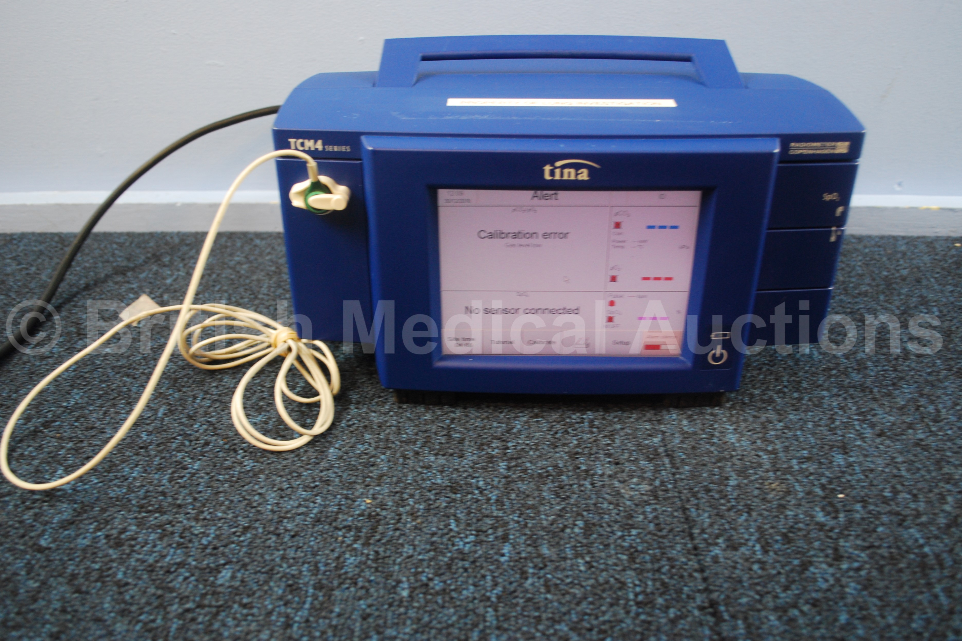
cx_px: 476
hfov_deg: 60.3
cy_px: 328
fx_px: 828
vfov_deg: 42.3
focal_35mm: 31
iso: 560
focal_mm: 20
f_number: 3.8
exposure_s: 1/30
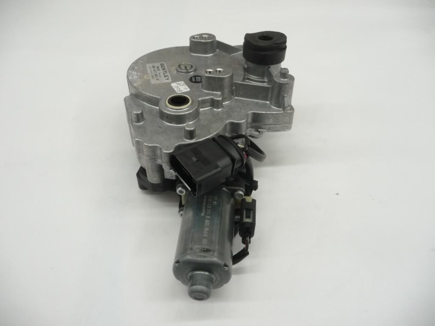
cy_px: 163
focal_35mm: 28
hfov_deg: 63.4
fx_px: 352
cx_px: 218
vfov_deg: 49.7
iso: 200
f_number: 3.3
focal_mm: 4.7
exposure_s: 1/30
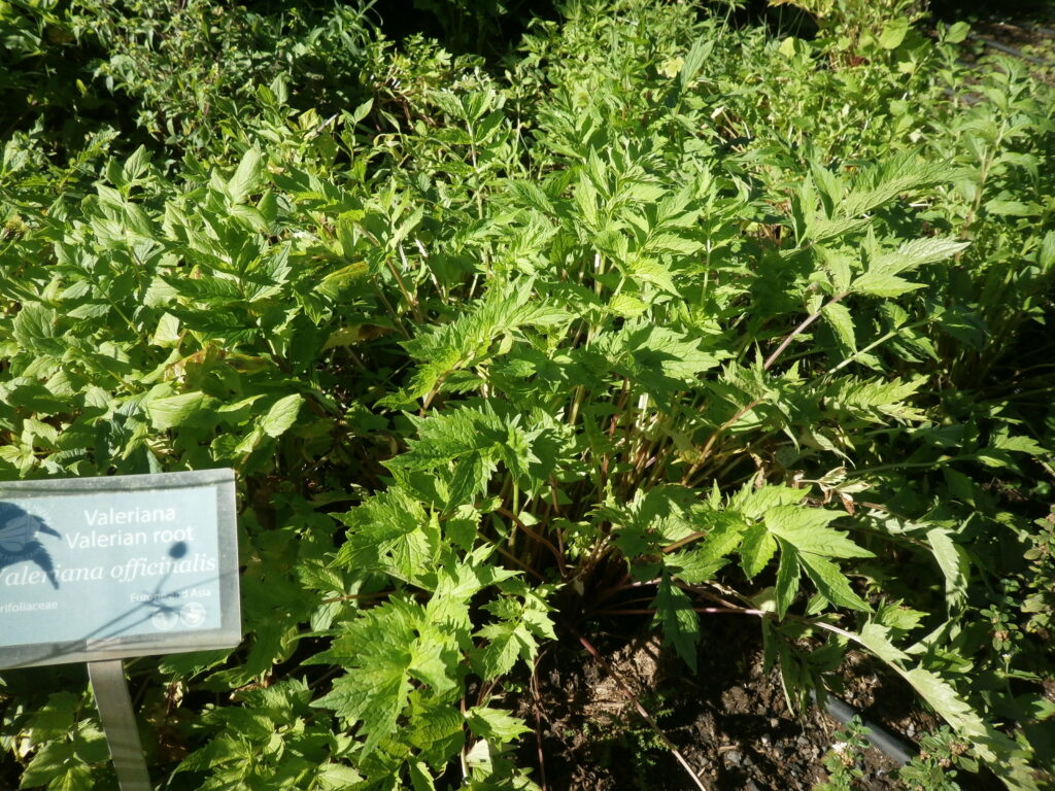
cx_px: 528
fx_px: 792
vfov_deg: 53.1
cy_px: 396
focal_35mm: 26
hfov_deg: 67.3
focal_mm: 4.7
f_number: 2.8
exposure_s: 1/800
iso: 100
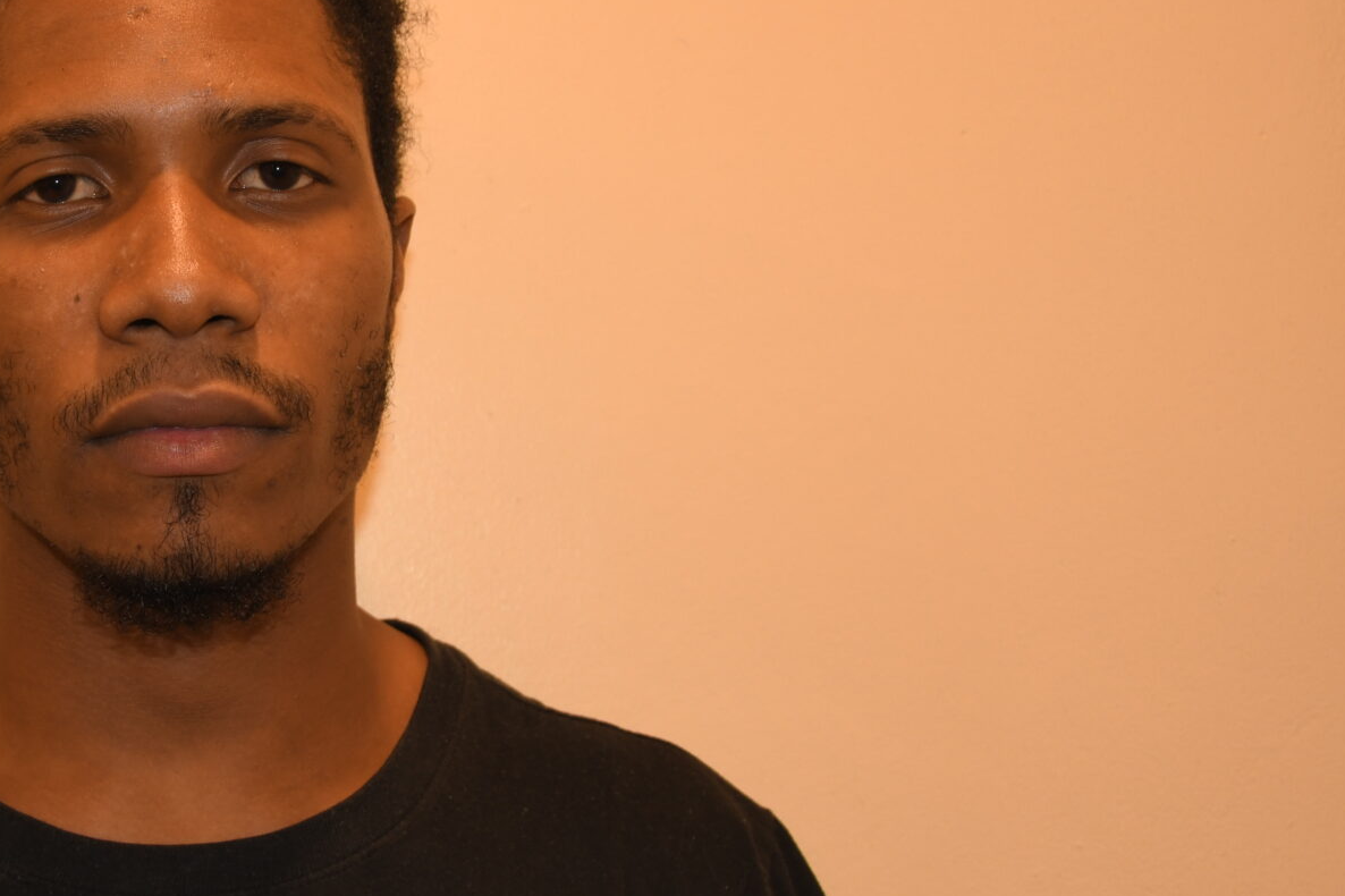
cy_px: 425
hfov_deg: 33.6
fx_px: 2129
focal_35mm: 57
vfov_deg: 23.8
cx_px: 200
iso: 400
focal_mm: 22
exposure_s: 1/60
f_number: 3.8
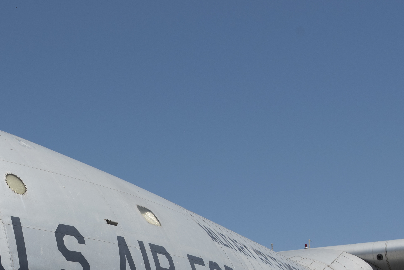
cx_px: 89
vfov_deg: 13.3
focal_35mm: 101
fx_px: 1134
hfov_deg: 20.0
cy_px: 309
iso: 200
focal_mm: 38
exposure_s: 1/800
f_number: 10
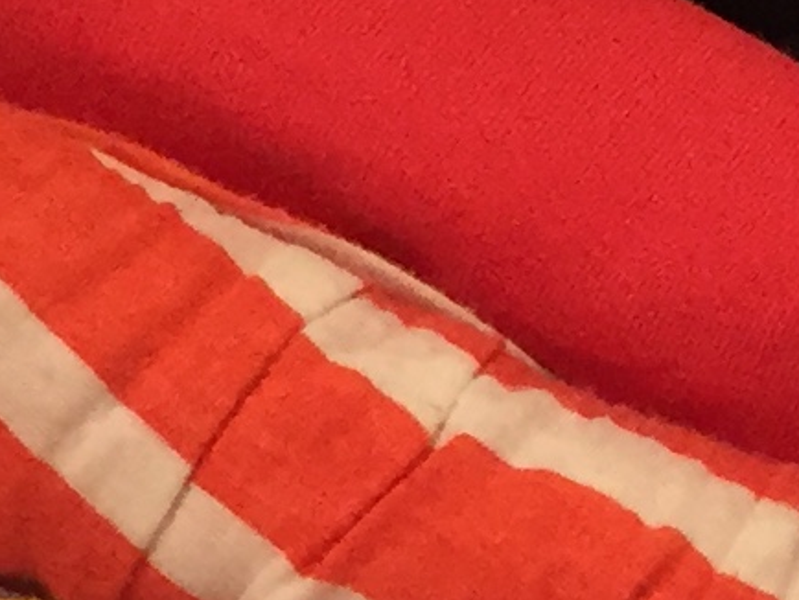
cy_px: 2002
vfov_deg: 6.1
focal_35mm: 218
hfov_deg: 9.1
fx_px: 5035
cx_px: 469
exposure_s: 1/33
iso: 125
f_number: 2.2
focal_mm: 4.15
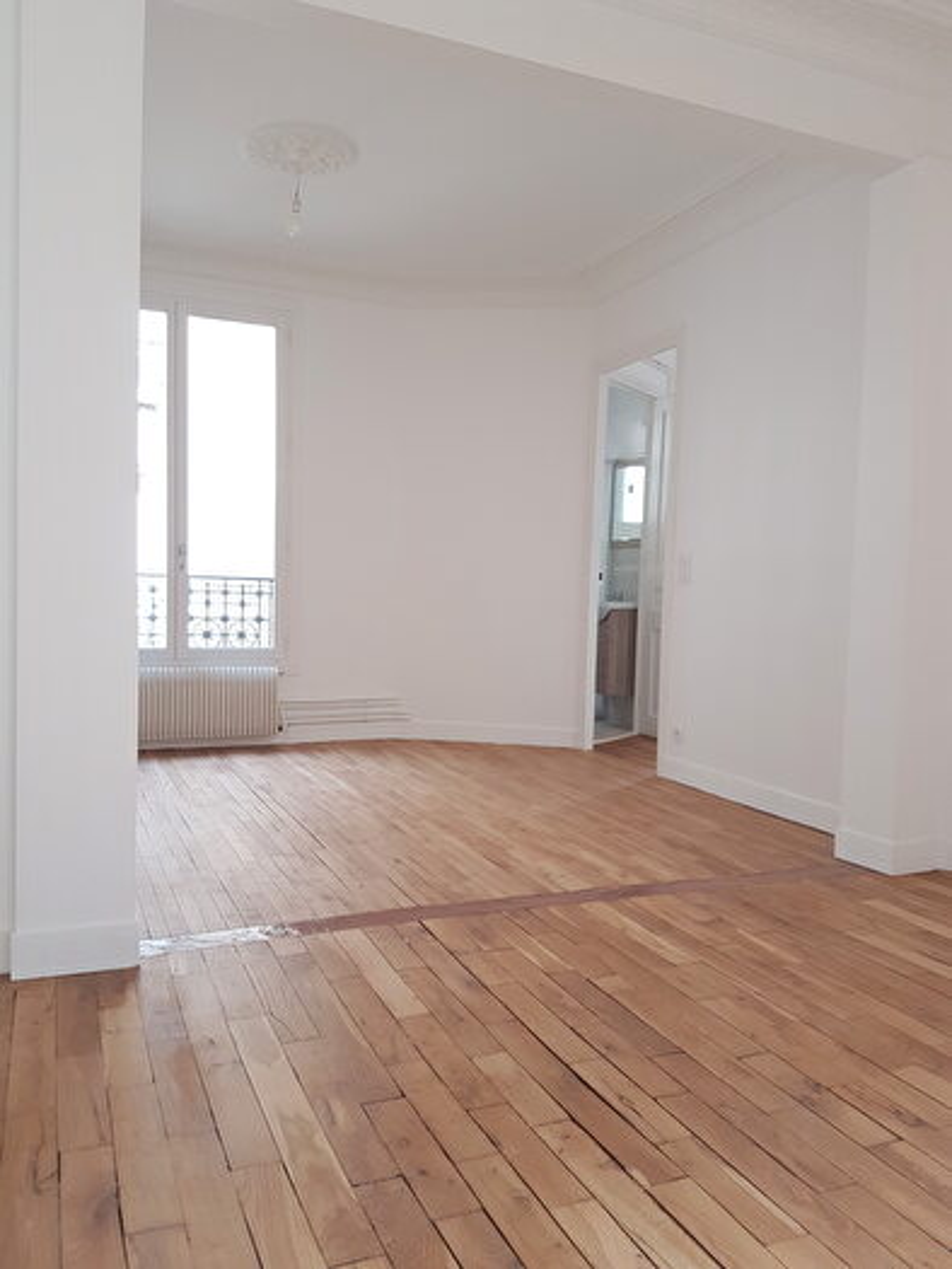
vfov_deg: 67.3
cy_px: 634
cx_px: 476
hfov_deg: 53.1
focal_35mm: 26
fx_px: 953
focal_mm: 4.2
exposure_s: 1/100
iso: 80
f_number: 1.7
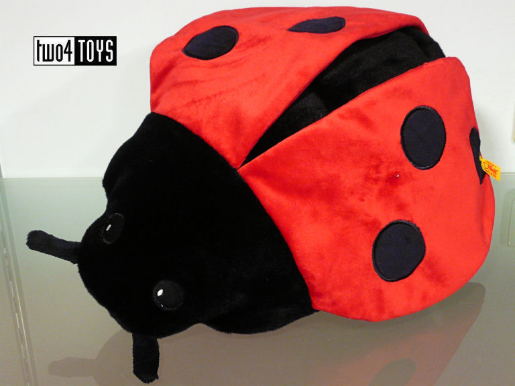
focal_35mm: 58
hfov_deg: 33.2
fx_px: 863
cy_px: 193
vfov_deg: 25.2
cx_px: 258
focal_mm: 9.6
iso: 200
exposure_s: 1/10
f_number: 4
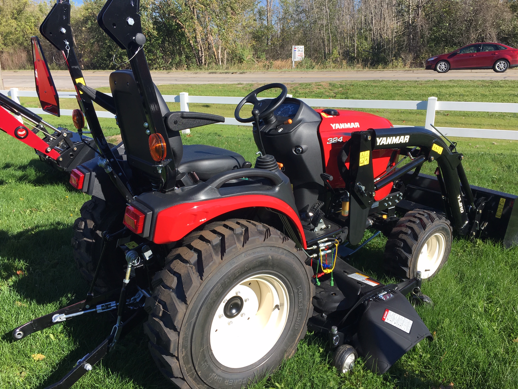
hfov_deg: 61.7
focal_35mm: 29
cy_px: 194
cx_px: 259
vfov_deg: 48.2
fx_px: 434
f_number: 2.2
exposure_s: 1/962
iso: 25
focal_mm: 4.15
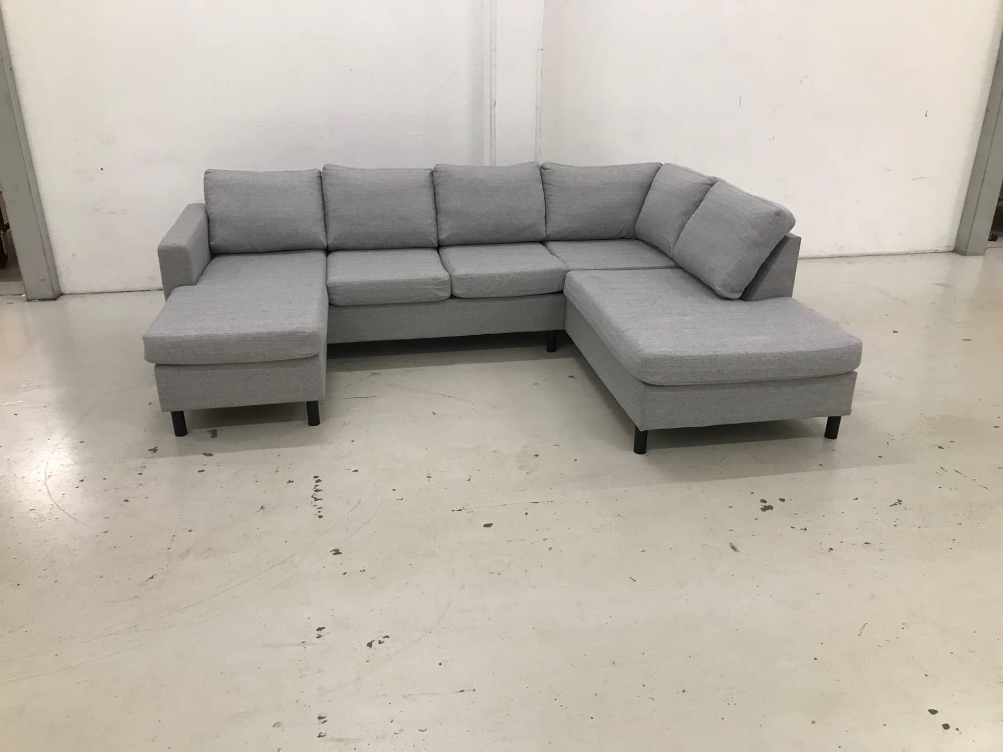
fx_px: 811
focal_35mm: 28
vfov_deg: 49.7
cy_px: 376
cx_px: 502
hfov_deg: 63.4
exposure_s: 1/17
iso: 40
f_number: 1.8
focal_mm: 3.99
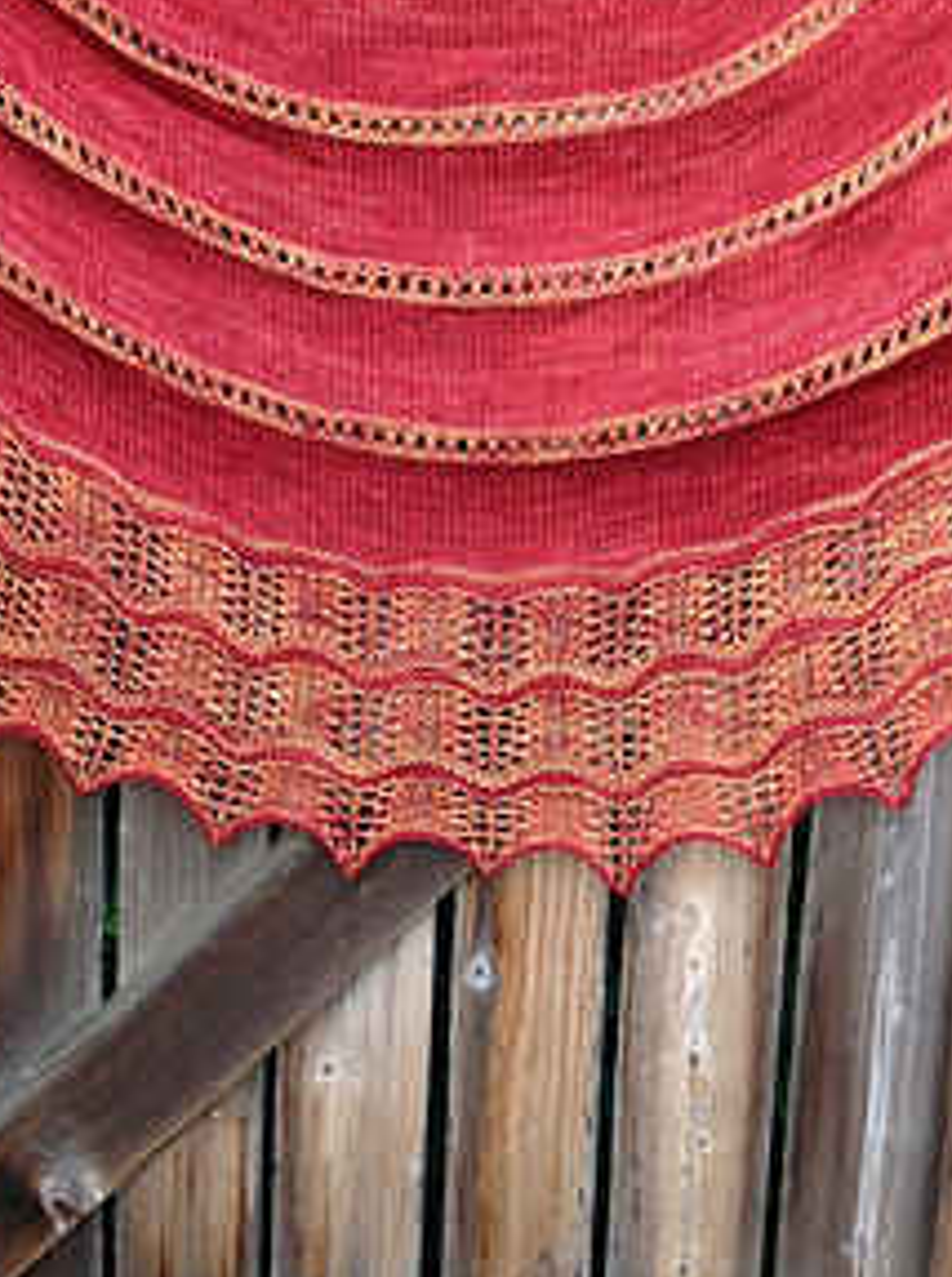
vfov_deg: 31.5
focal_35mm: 61
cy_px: 414
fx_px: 2245
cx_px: 478
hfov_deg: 23.9
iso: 50
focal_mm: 4.28
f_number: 2.4
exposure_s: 1/17
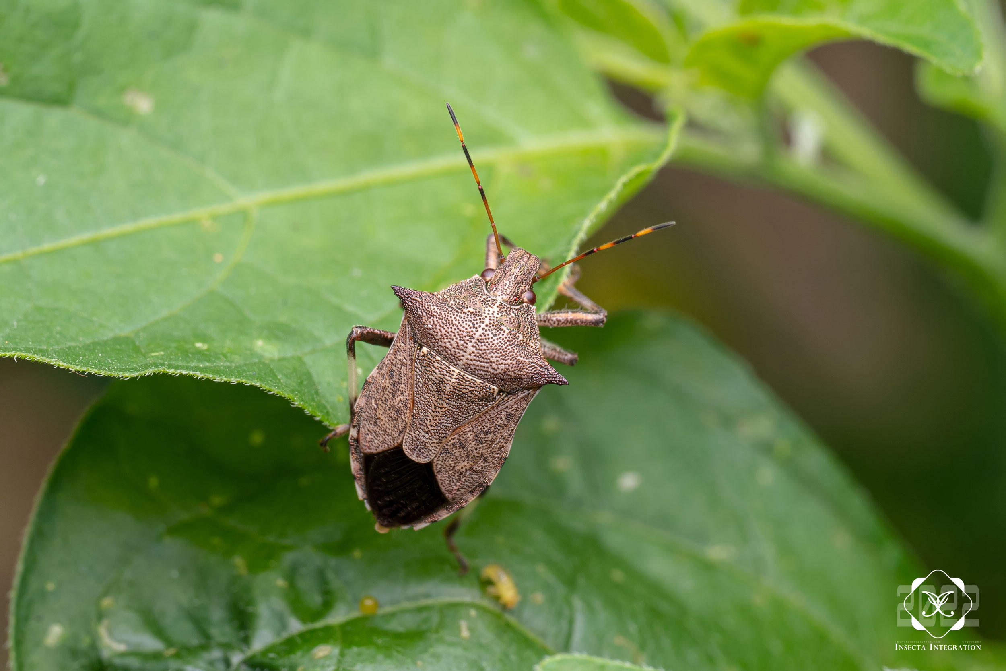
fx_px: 2934
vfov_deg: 13.0
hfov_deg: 19.5
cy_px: 336
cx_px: 503
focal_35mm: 105
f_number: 14
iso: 200
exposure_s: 1/200
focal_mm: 105
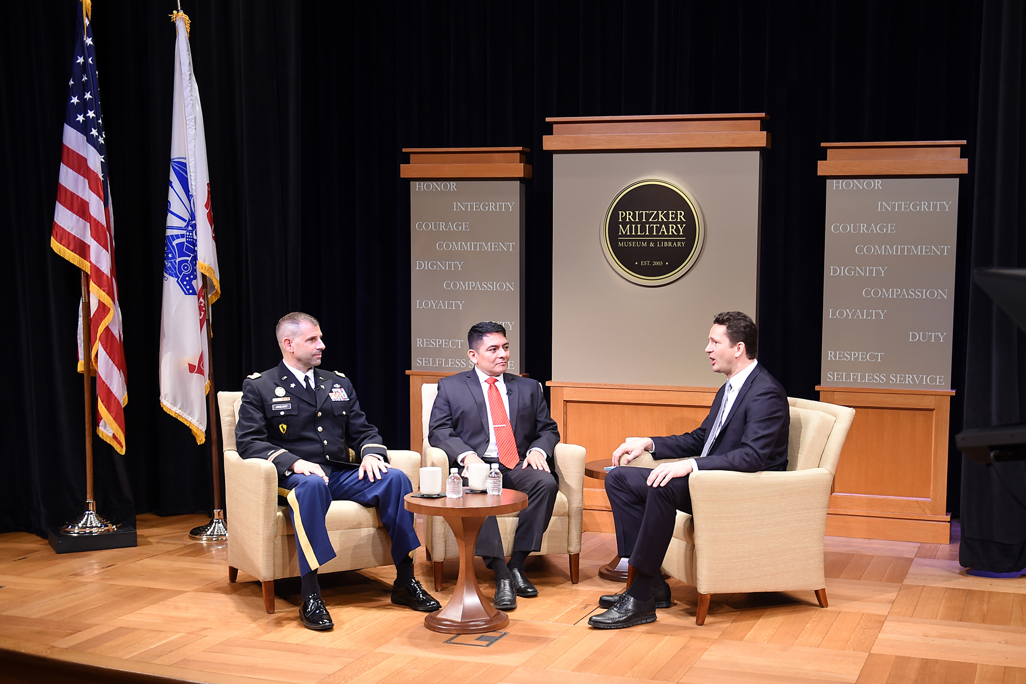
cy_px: 342
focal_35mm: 38
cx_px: 513
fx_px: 1083
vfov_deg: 35.1
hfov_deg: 50.7
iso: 640
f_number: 2.8
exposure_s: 1/50
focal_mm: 38
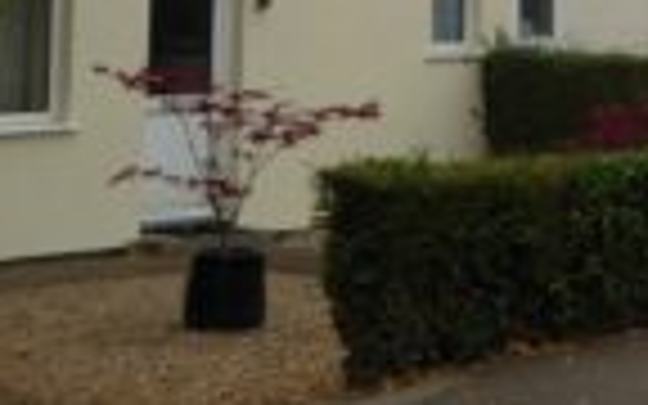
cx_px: 722
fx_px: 2349
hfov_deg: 15.3
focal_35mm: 133
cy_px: -328
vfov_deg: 9.4
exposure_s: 1/160
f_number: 3.6
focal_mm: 5.8
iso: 100
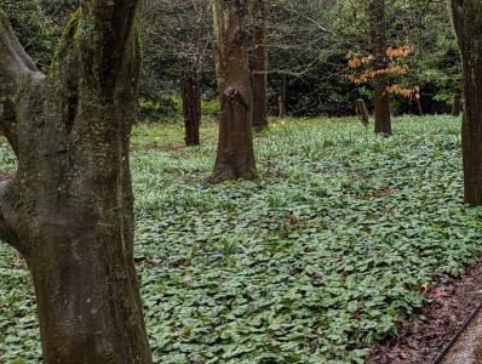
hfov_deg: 23.2
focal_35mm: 72
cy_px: 143
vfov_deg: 20.5
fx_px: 1004
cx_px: 664
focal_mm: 6.81
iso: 44
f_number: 1.85
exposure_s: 1/394
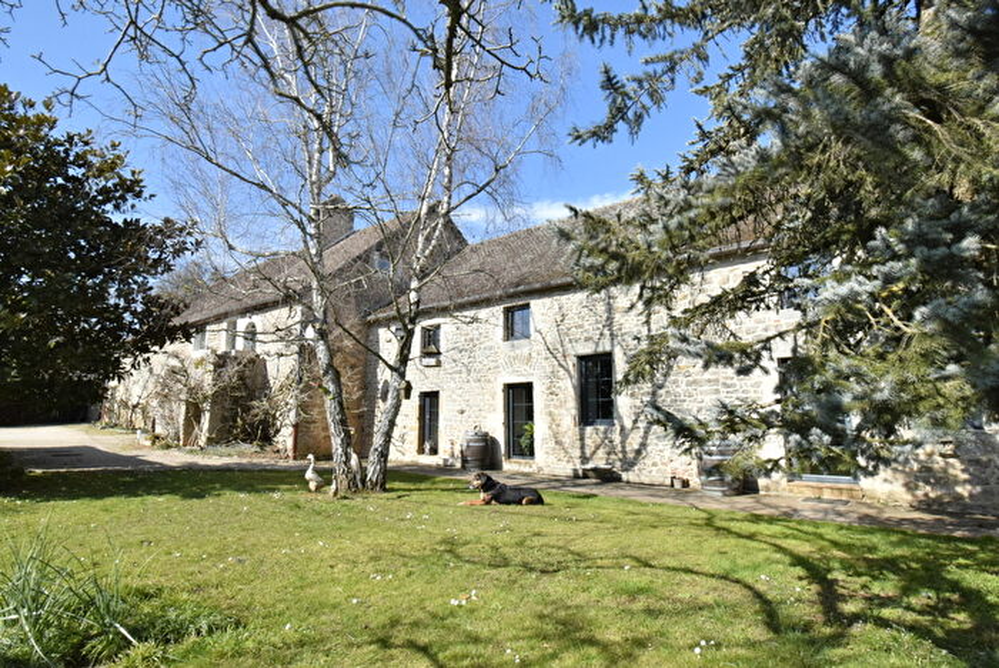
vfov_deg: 63.3
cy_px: 334
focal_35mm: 20
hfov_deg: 85.4
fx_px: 542
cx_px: 500
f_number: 16
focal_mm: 13
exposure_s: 1/1000
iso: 2500
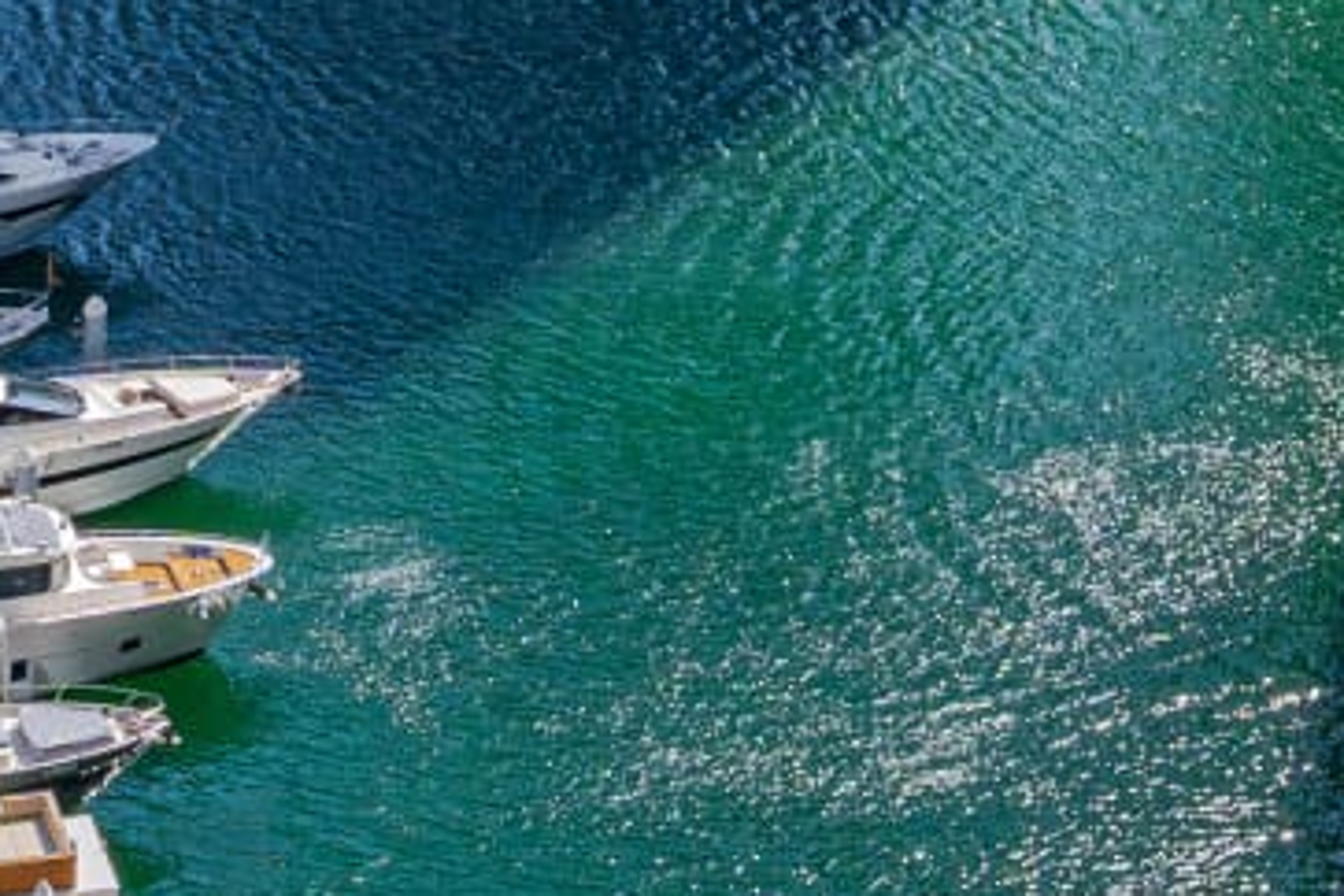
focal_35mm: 127
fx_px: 4741
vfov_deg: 10.0
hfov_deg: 15.9
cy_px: -922
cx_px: 48
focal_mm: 24
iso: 200
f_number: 11
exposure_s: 1/320
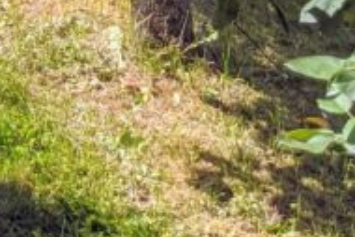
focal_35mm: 151
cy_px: -368
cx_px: -321
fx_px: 1490
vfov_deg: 8.2
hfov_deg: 12.2
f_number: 1.73
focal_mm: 4.38
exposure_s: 1/5882
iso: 61
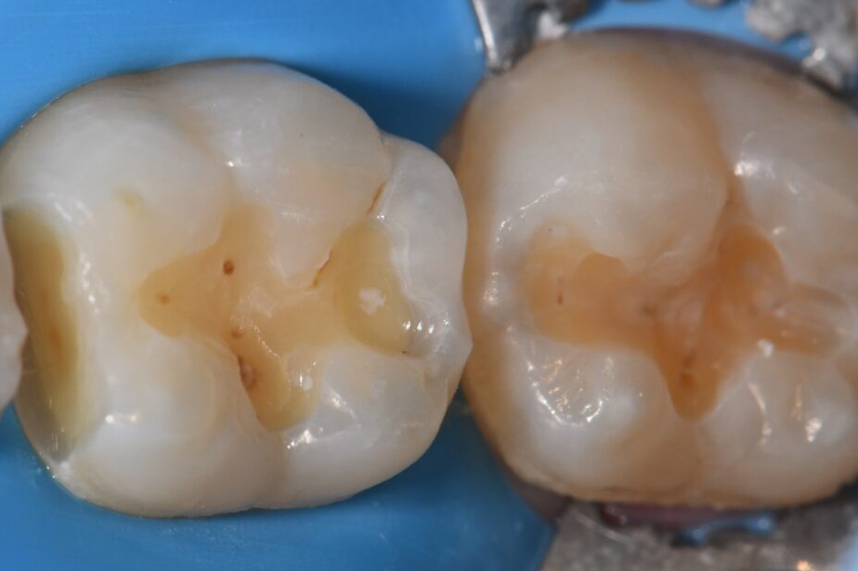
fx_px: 4145
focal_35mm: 174
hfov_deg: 11.8
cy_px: 278
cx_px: 445
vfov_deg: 7.9
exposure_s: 1/200
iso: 800
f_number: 32
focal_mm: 105
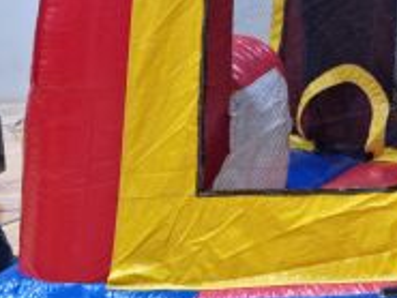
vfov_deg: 16.8
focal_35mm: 83
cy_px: -86
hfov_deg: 19.2
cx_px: 665
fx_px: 953
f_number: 1.8
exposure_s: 1/50
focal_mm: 6.7
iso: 125
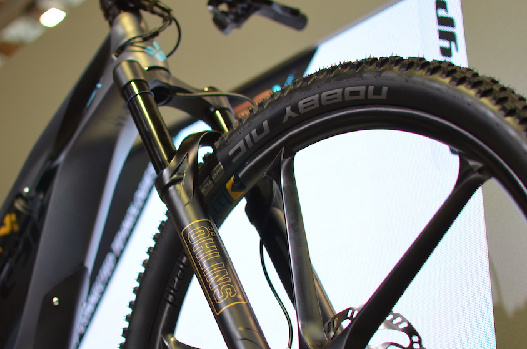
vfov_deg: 18.2
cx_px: 181
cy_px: 212
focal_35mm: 75
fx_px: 1092
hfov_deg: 27.0
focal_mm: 35
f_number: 1.8
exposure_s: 1/500
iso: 320
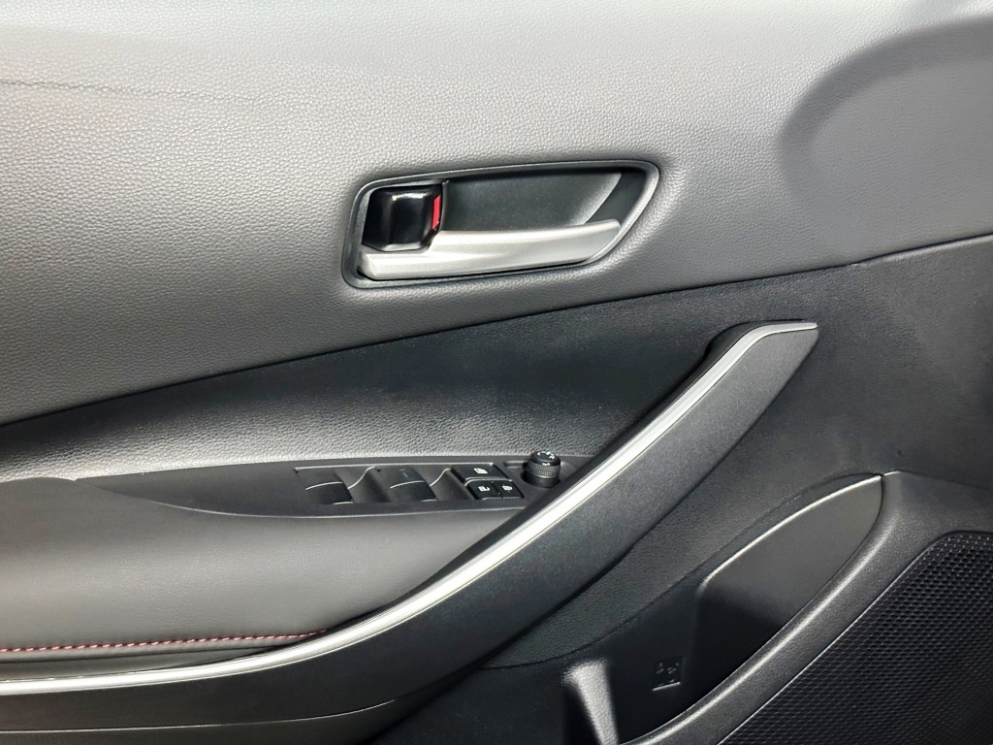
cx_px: 496
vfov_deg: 30.3
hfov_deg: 39.7
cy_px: 372
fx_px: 1377
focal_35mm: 48
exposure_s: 1/30
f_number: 1.78
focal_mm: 6.86
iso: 500
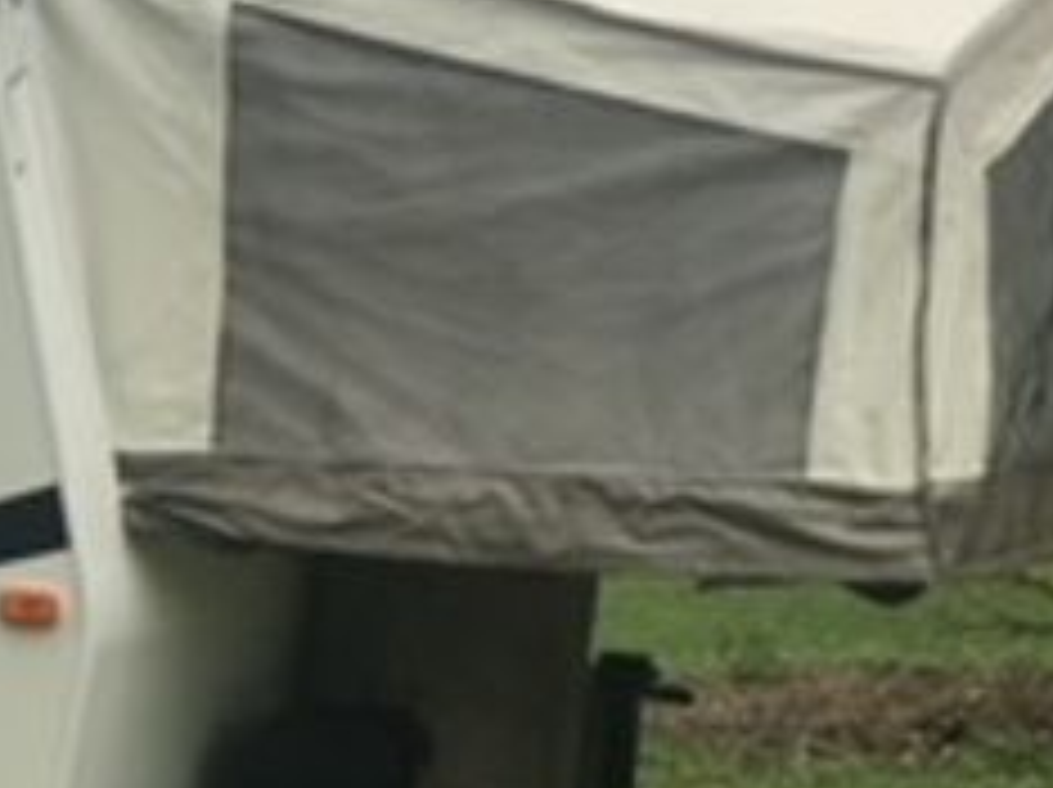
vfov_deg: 11.6
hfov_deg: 14.0
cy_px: 549
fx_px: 3859
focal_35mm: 127
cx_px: -765
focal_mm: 4.15
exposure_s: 1/262
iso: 25
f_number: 2.2
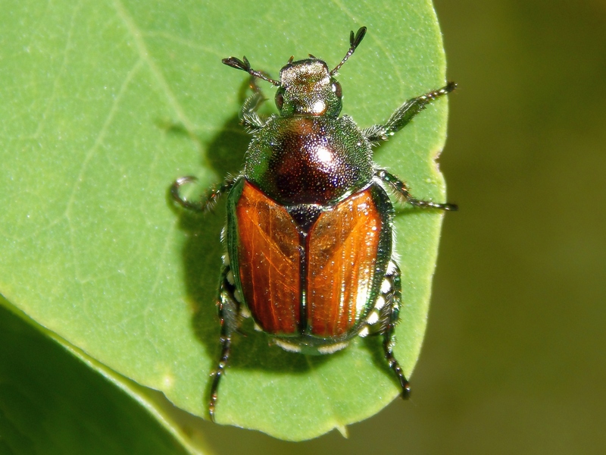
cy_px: 228
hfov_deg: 12.2
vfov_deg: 9.2
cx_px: 303
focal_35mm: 162
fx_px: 2836
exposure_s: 1/200
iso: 125
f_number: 10.1
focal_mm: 28.7
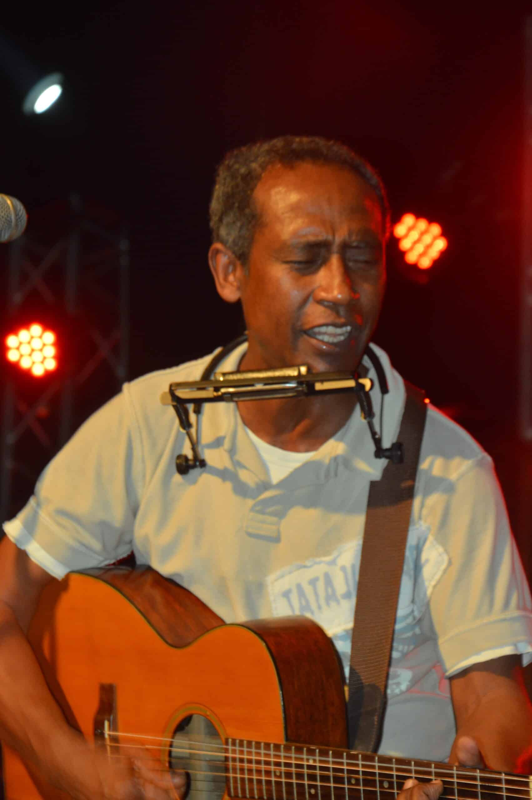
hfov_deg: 8.7
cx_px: 266
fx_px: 3498
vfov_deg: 13.1
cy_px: 400
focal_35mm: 158
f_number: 5.6
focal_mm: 105
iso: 720
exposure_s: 1/60
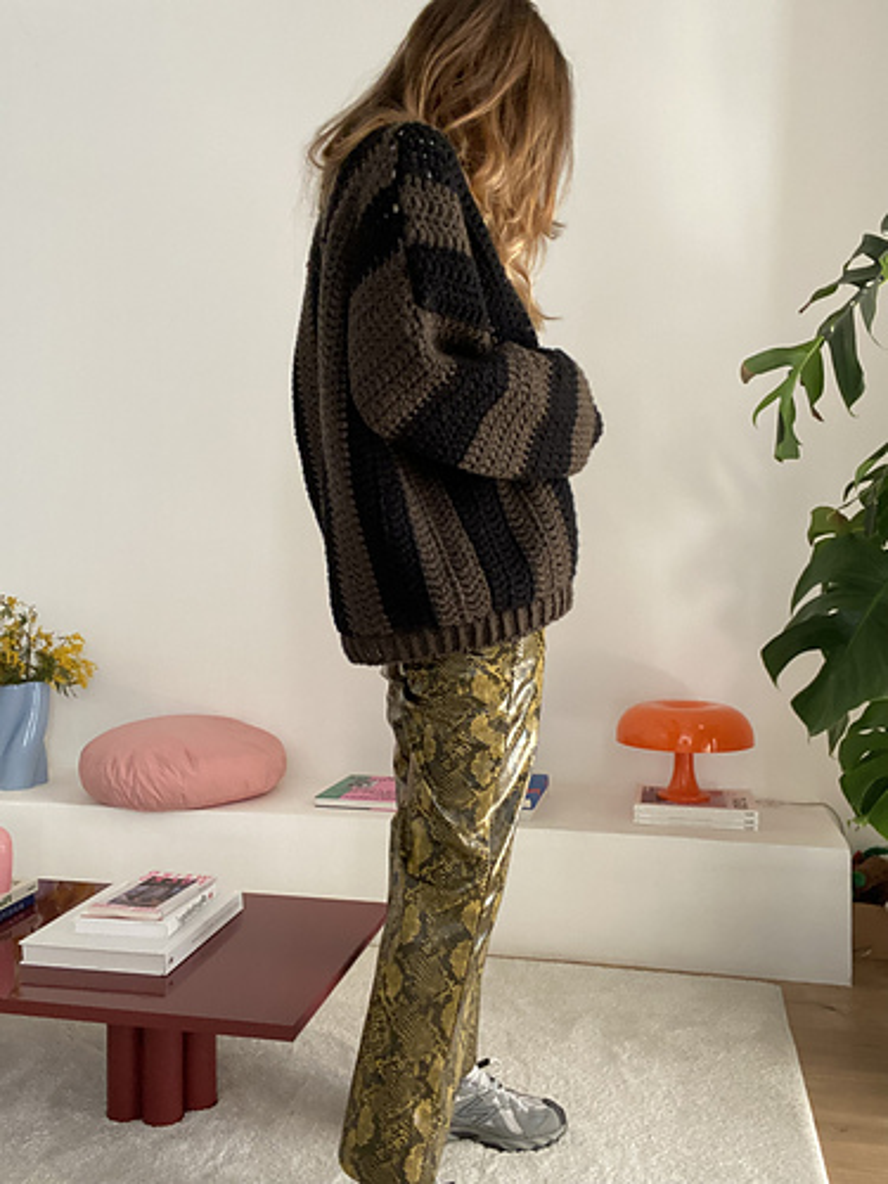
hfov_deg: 46.8
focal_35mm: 30
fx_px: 1026
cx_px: 444
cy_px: 592
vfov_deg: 60.0
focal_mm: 2.71
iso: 400
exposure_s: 1/54
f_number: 2.2
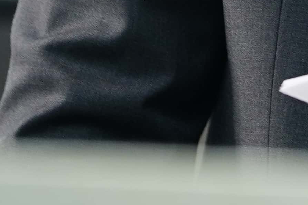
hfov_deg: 1.5
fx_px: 11523
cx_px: 904
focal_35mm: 1347
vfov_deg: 1.0
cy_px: -435
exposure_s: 1/100
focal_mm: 200
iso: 320
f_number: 2.8
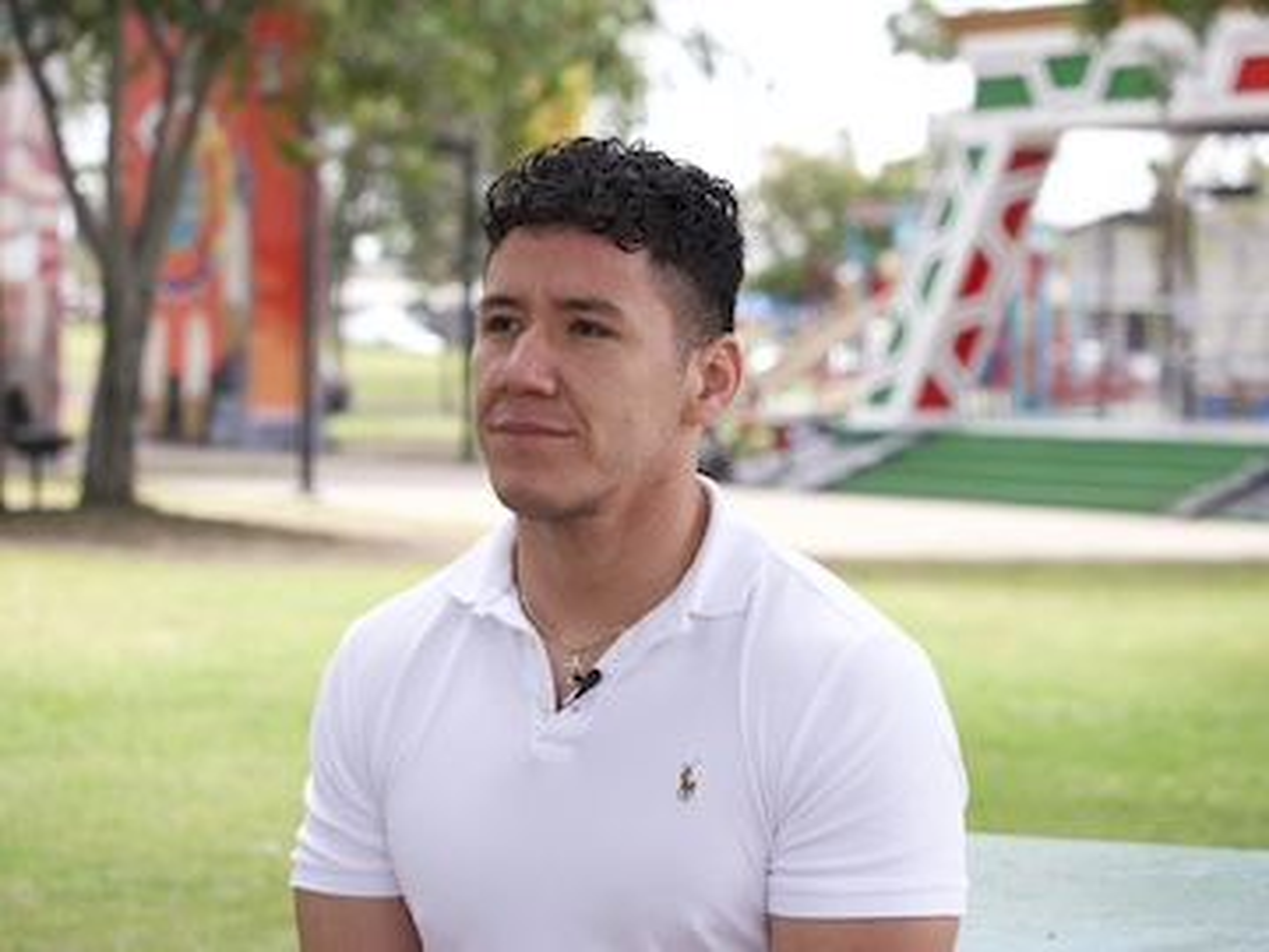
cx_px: 634
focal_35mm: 139
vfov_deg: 10.7
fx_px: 5096
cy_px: 476
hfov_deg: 14.2
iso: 200
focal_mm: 64
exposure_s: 1/320
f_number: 4.5
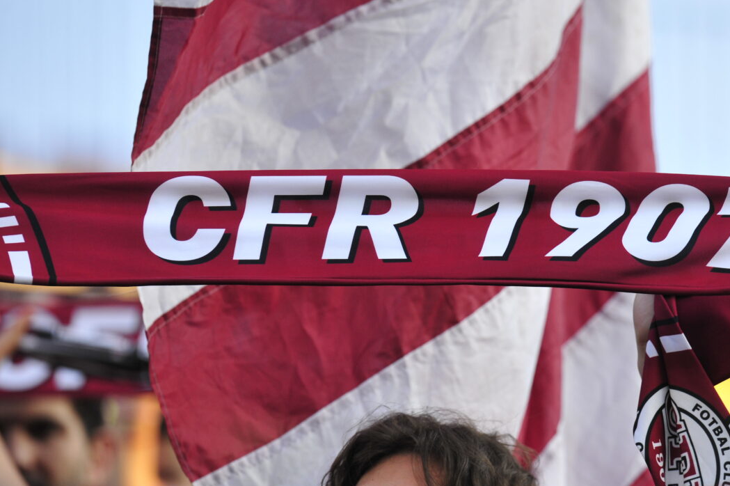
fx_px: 10821
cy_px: 318
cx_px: 476
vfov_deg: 2.6
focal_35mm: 534
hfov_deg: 3.9
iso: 1000
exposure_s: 1/640
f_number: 5.6
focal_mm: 400
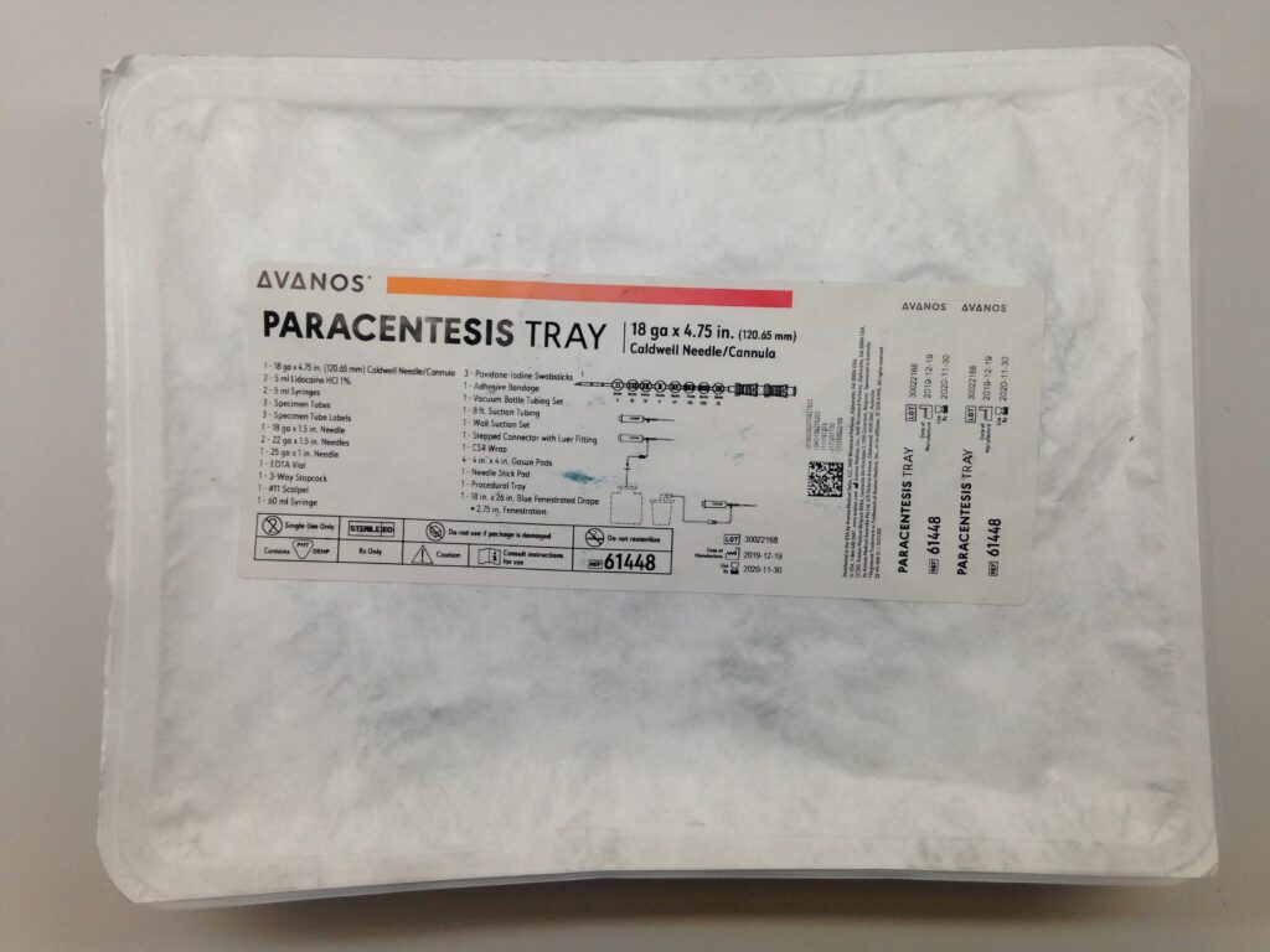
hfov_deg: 55.4
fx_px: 1211
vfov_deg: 42.9
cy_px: 476
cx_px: 635
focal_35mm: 33
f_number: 2.4
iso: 64
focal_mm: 4.12
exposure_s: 1/120
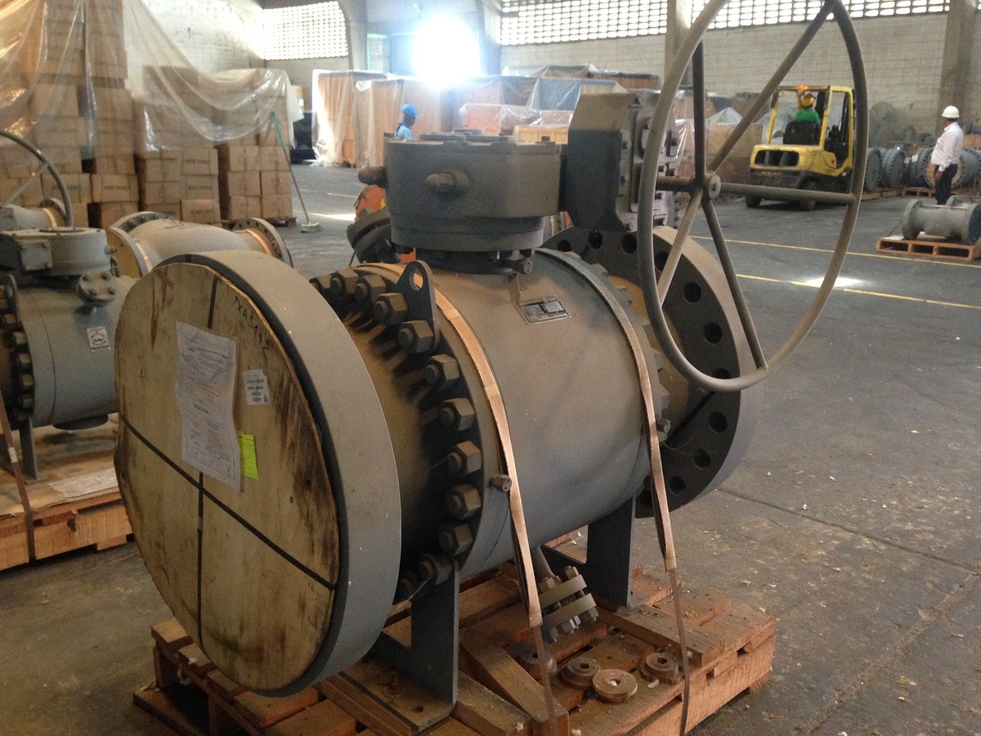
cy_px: 368
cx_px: 490
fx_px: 935
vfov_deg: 42.9
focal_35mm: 33
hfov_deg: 55.4
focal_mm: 4.12
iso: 400
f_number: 2.4
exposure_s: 1/20
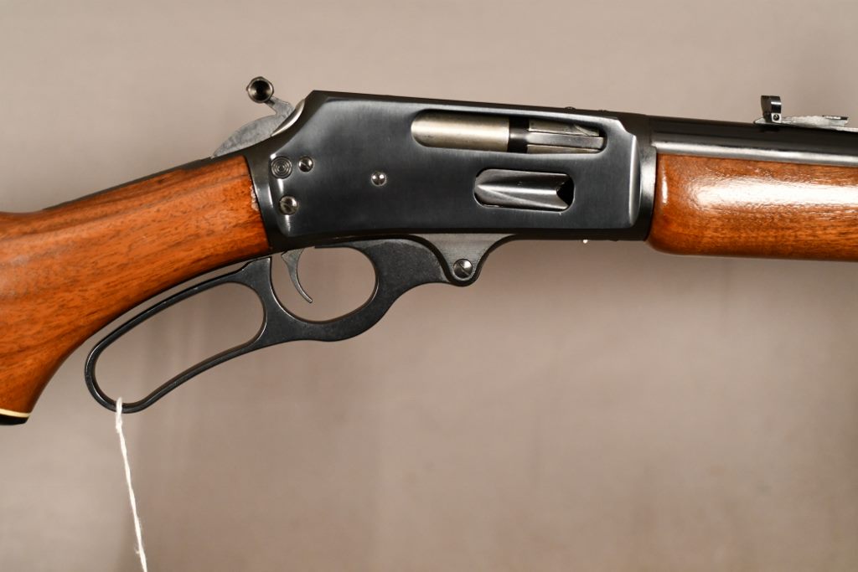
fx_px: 2145
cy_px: 286
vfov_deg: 15.2
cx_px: 429
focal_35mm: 90
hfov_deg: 22.6
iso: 2200
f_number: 3.2
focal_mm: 60
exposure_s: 1/250
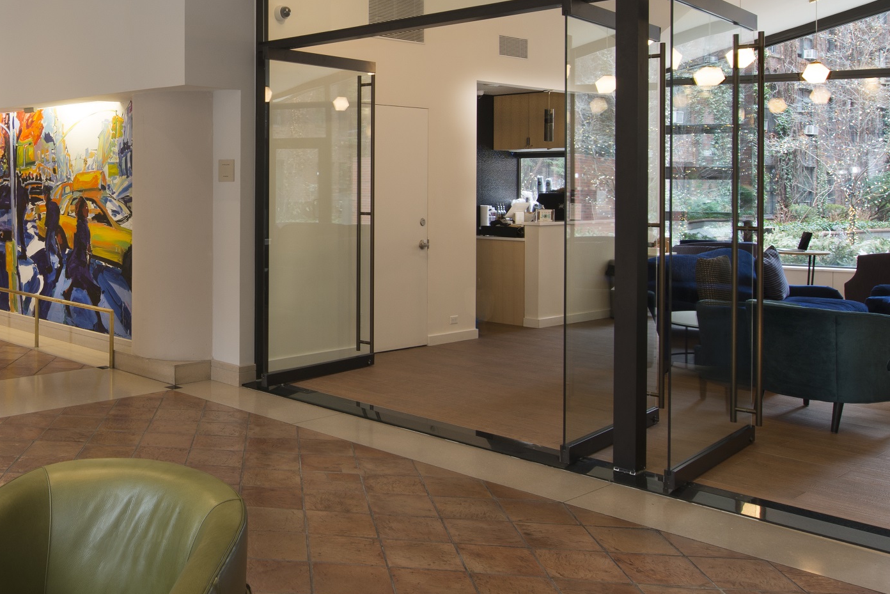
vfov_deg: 35.5
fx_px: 915
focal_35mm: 37
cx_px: 124
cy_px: 186
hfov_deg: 47.7
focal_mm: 14
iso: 100
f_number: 11
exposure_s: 1/1.67
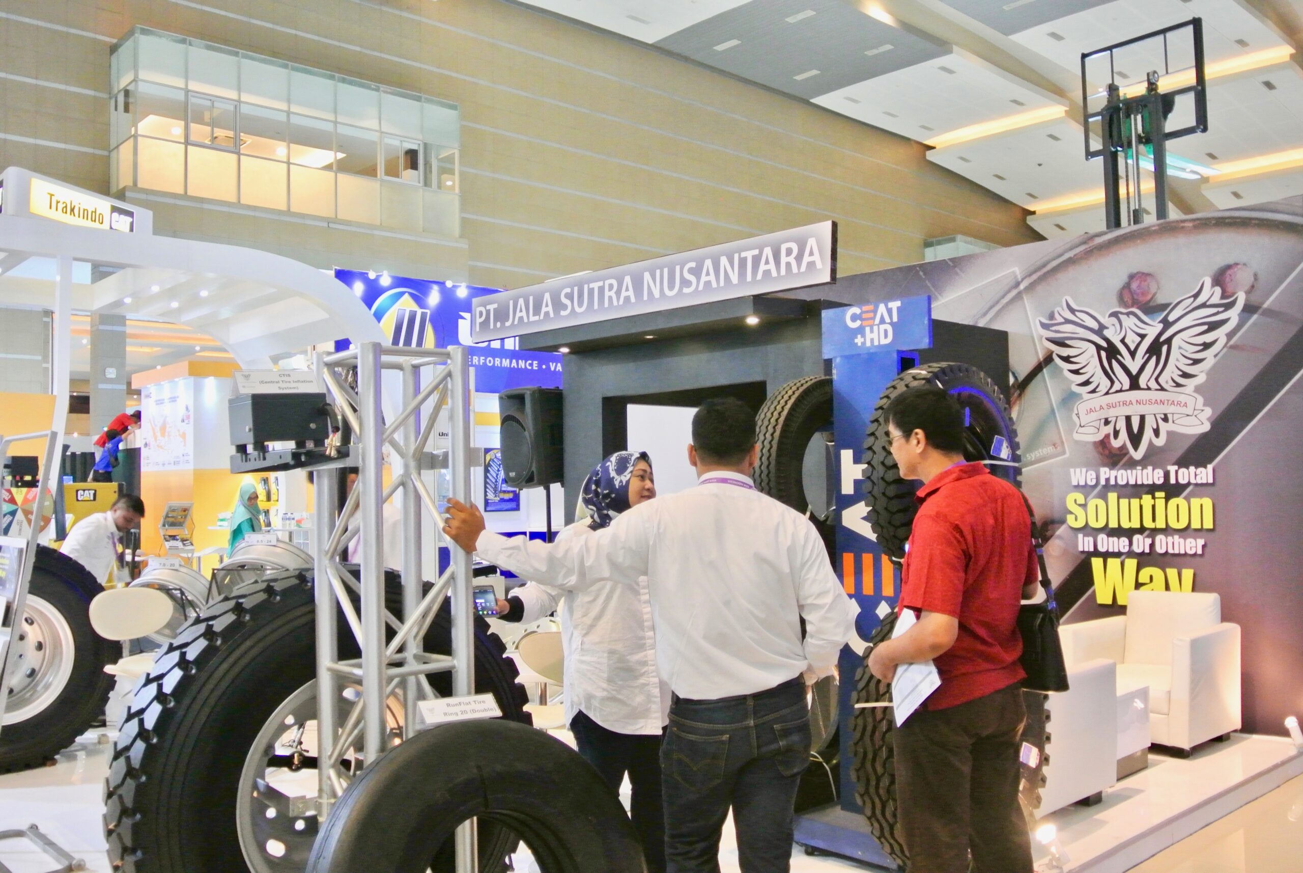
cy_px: 436
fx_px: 1087
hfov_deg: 61.9
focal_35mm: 30
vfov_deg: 43.7
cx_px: 652
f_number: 3.5
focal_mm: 11.4
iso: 800
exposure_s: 1/25
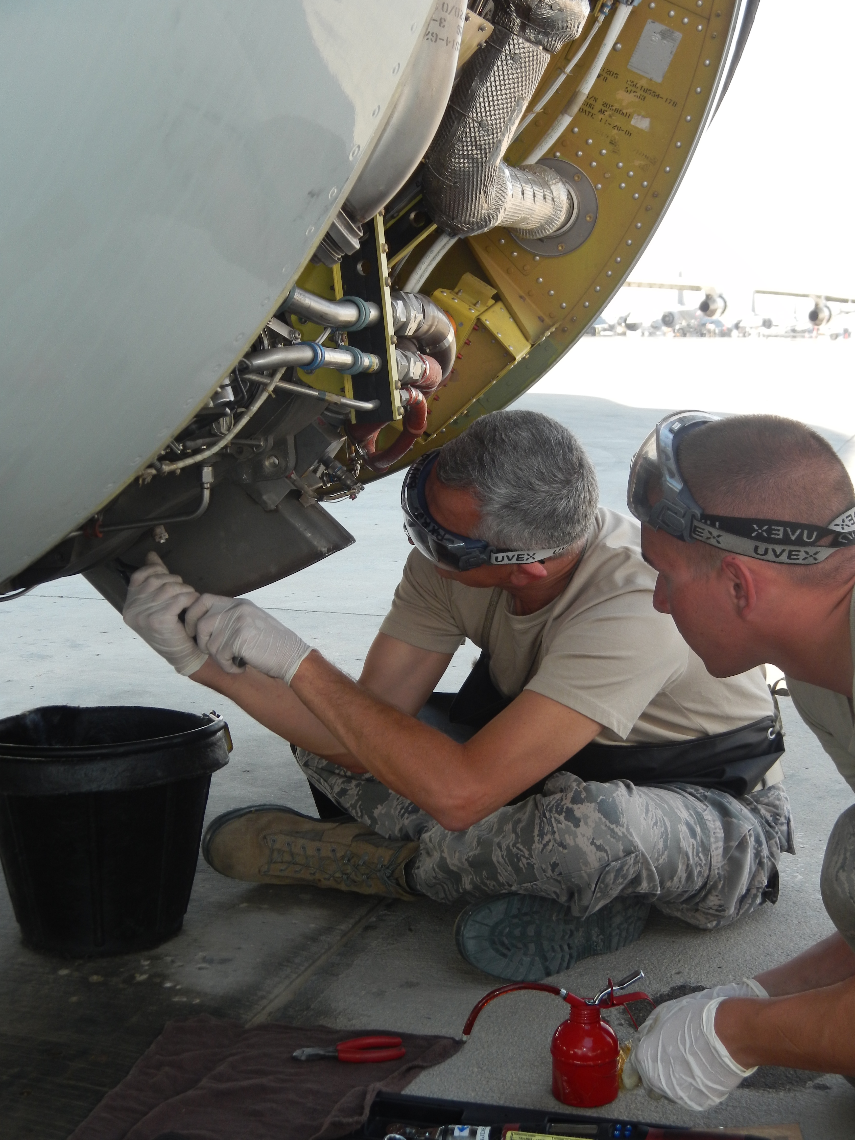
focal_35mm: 50
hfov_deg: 29.1
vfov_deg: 38.2
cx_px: 428
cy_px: 570
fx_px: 1647
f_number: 4
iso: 125
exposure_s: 1/200
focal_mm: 8.9
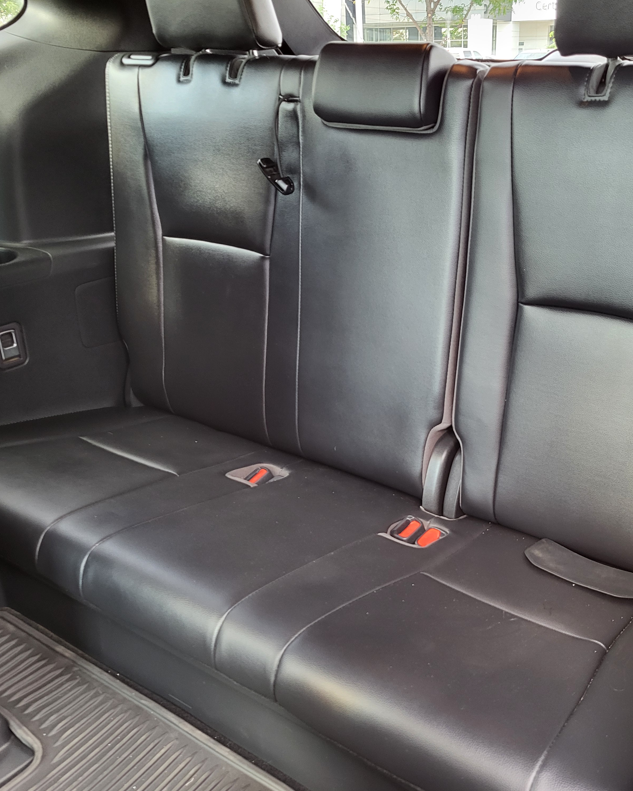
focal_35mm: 34
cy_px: 397
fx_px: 796
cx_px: 393
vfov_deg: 52.8
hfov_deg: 43.0
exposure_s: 1/40
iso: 250
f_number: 1.8
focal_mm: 5.4
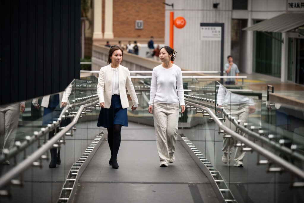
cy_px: 102
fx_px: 971
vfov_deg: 11.9
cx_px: 152
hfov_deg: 17.8
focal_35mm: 115
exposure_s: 1/800
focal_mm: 115
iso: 110
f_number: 2.8
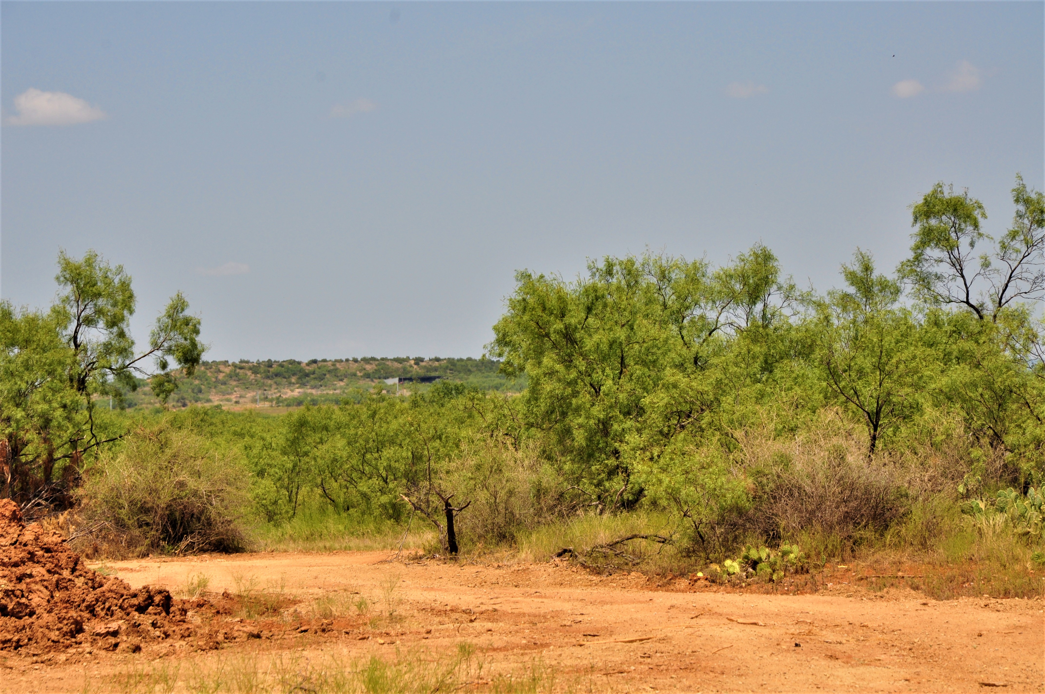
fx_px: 4566
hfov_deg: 13.1
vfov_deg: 8.7
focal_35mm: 158
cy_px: 347
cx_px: 522
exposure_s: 1/320
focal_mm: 105
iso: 200
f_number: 10
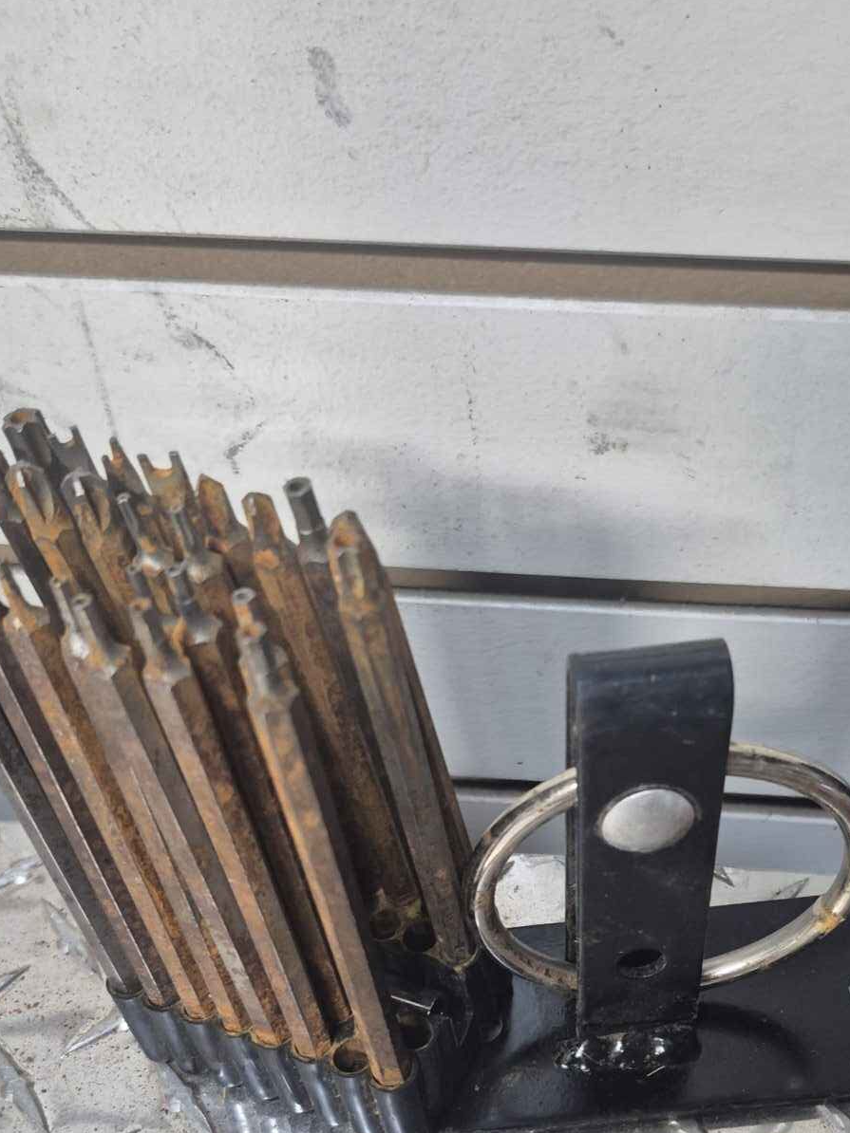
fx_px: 1212
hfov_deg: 38.3
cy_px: 808
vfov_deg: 48.7
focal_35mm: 37
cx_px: 552
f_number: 1.8
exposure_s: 1/120
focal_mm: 5.4
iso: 400
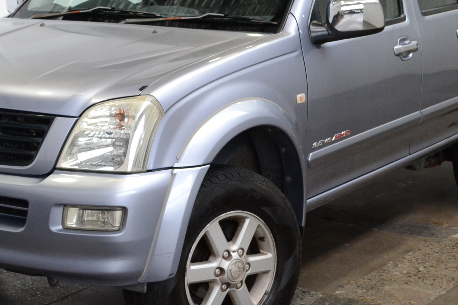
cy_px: 97
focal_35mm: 89
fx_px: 1130
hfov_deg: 22.9
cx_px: 199
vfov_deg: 15.4
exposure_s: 1/320
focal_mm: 35
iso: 1600
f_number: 5
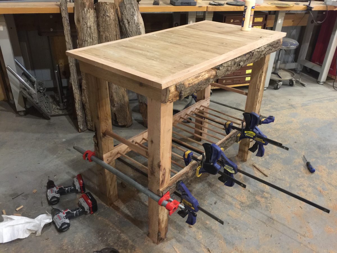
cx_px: 168
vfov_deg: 48.2
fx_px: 282
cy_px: 126
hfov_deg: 61.7
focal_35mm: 29
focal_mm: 4.15
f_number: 2.2
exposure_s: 1/4
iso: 100
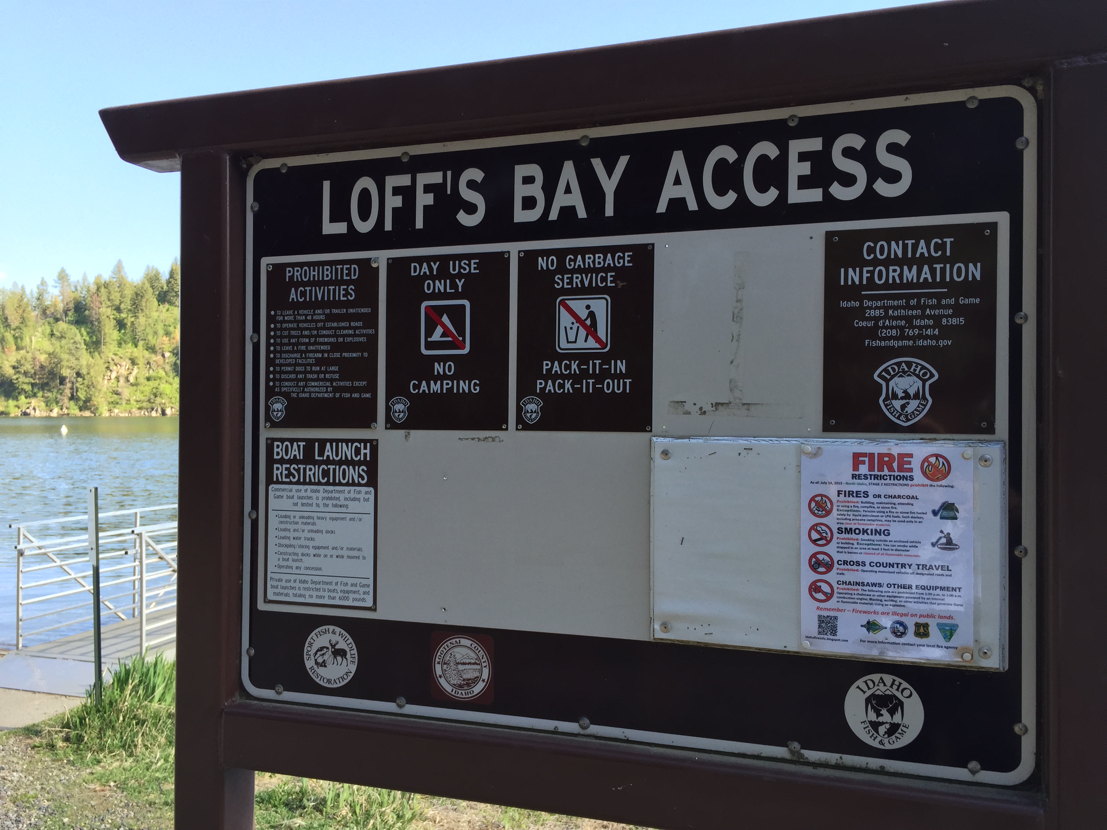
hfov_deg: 61.7
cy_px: 415
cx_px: 554
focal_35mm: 29
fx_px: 927
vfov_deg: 48.2
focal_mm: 4.15
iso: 32
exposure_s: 1/291
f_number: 2.2
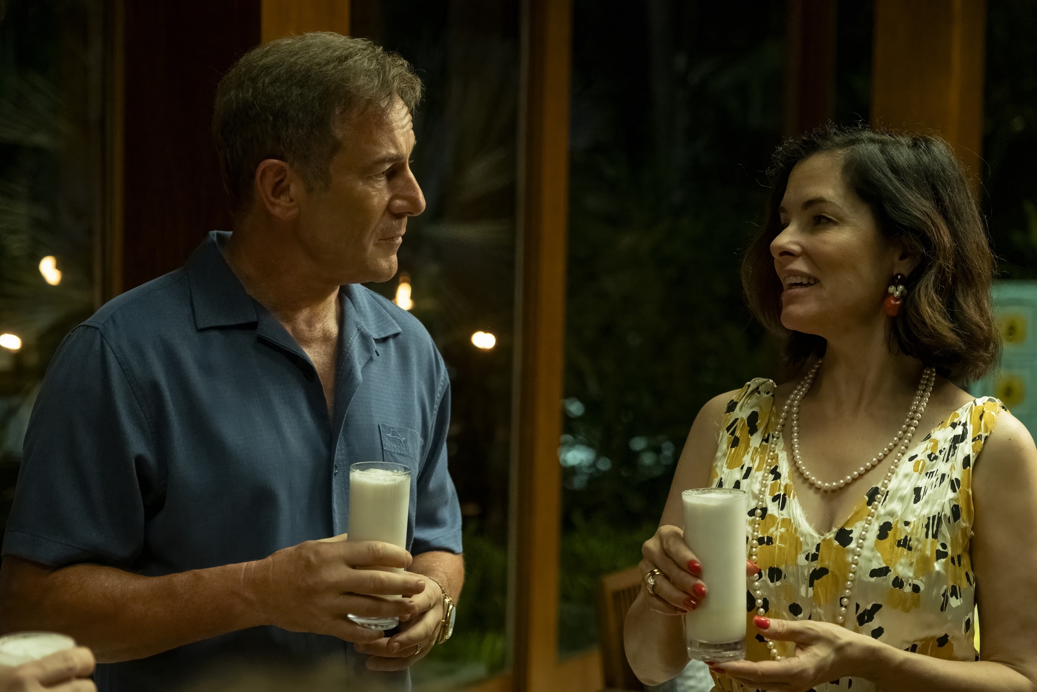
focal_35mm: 75
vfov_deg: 18.2
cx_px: 518
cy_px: 346
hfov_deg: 27.0
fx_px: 2160
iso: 6400
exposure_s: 1/125
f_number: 3.2
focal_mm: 50
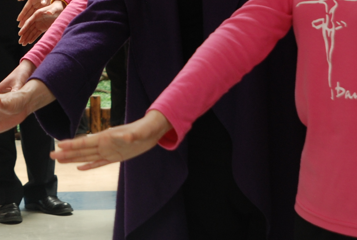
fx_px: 2167
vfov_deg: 6.3
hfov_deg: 9.4
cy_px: -75
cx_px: -9
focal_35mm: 218
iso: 200
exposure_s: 1/30
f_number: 5
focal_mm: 50
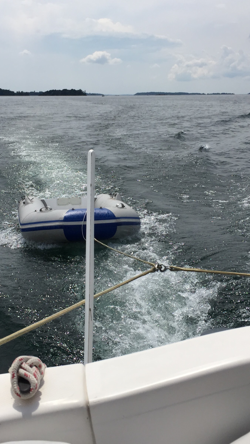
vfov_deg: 47.4
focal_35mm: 43
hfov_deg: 27.7
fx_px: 507
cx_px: 118
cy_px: 224
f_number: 2.2
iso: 32
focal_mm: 4.15
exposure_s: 1/4950
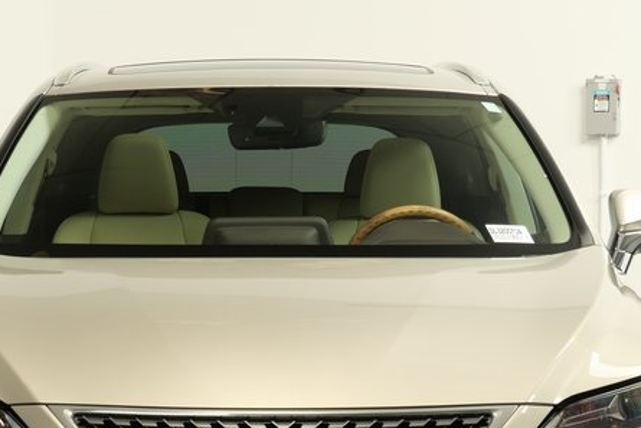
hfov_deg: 15.3
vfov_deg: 10.2
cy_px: 409
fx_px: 2387
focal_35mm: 134
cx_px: 233
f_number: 5.6
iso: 250
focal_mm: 28
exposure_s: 1/200
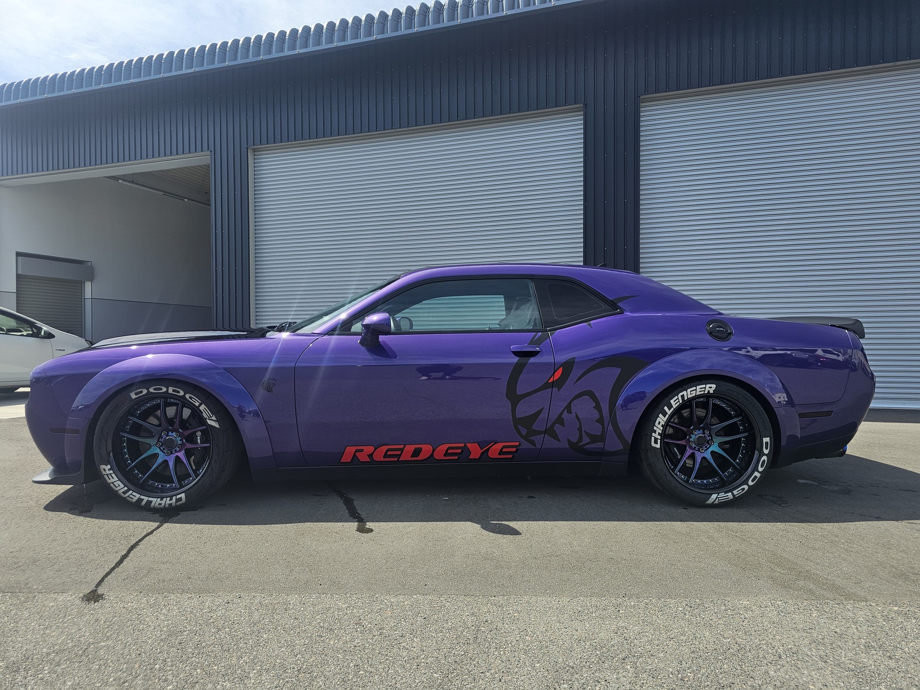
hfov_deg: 73.9
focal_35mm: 23
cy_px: 345
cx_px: 460
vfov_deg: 58.9
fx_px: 611
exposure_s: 1/1016
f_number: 1.7
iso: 25
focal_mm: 6.3
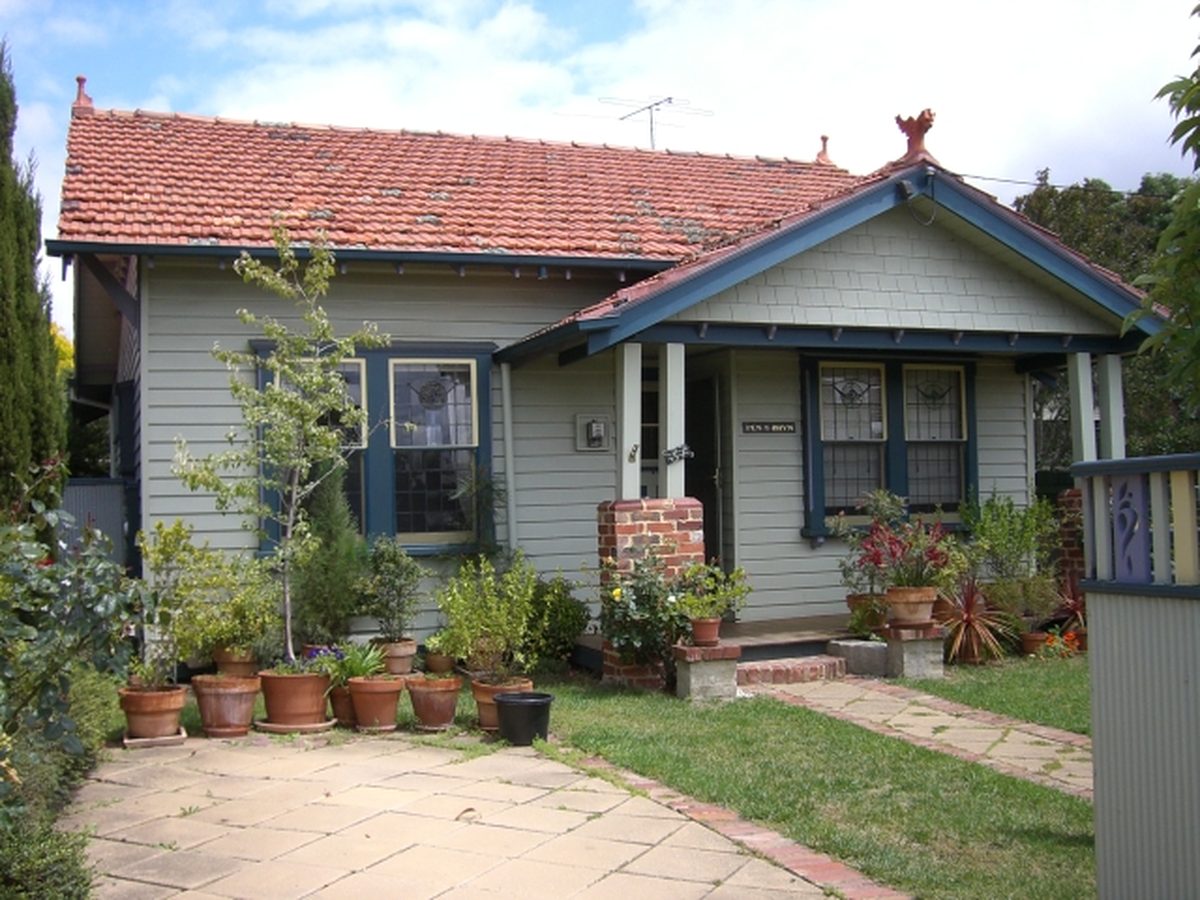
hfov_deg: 49.0
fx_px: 1317
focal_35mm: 38
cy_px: 450
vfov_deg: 37.7
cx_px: 600
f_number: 4.3
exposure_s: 1/500
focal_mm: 6.2
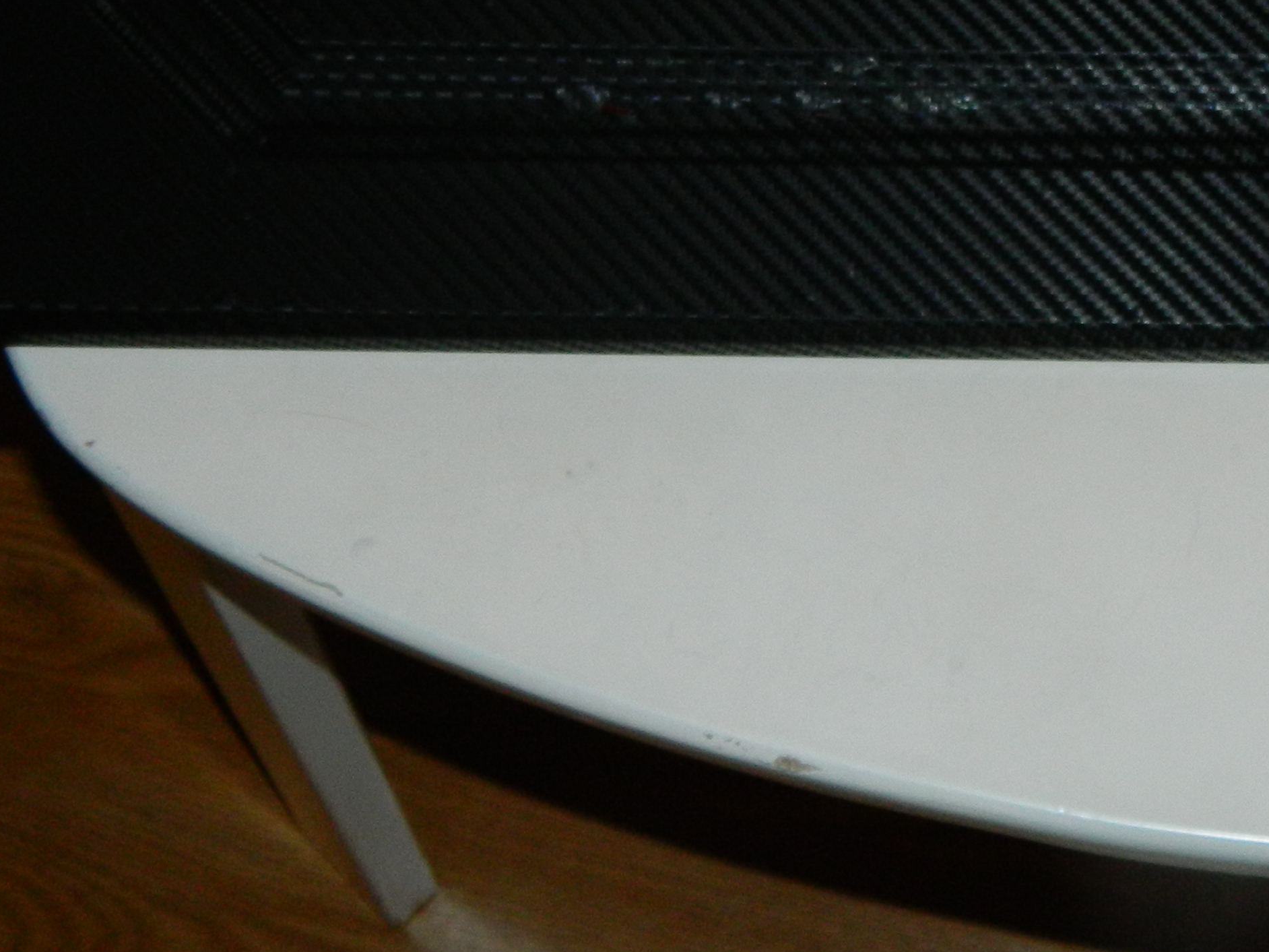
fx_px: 3446
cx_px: 1192
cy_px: 55
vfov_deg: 15.5
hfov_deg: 20.4
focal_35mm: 94
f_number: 3.5
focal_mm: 7.3
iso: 200
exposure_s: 1/40
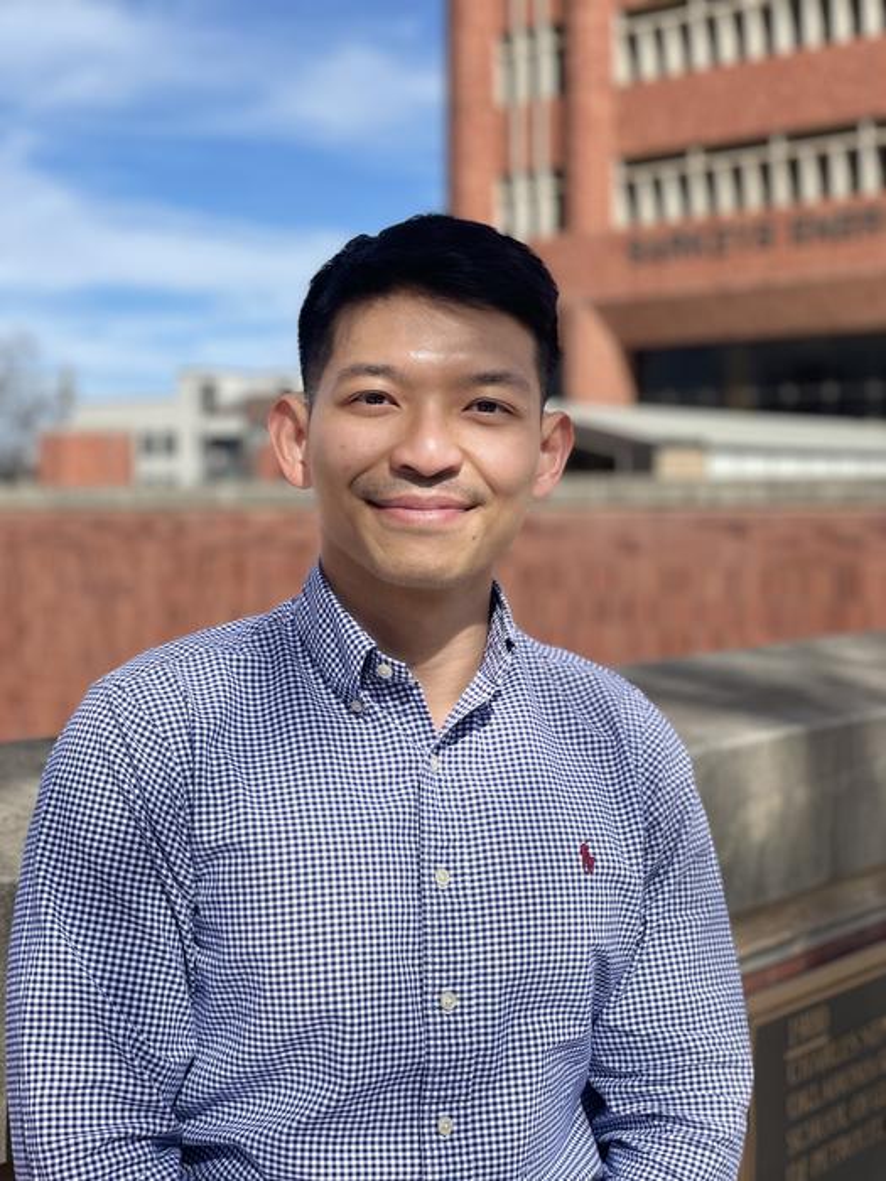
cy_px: 590
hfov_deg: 28.0
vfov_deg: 36.8
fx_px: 1775
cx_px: 443
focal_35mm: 52
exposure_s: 1/1996
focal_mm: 6
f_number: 2
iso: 32
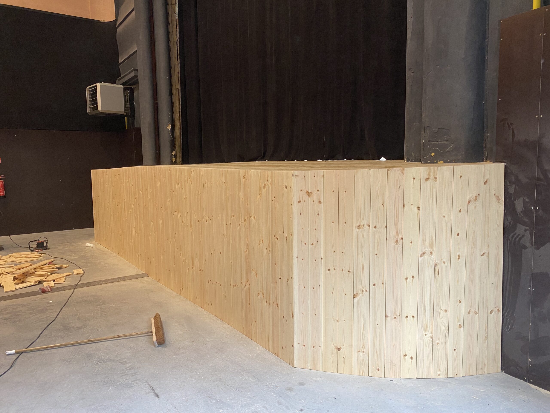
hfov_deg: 67.3
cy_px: 206
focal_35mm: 26
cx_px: 275
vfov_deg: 53.1
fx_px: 413
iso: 100
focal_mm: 4.25
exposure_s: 1/50
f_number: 1.8
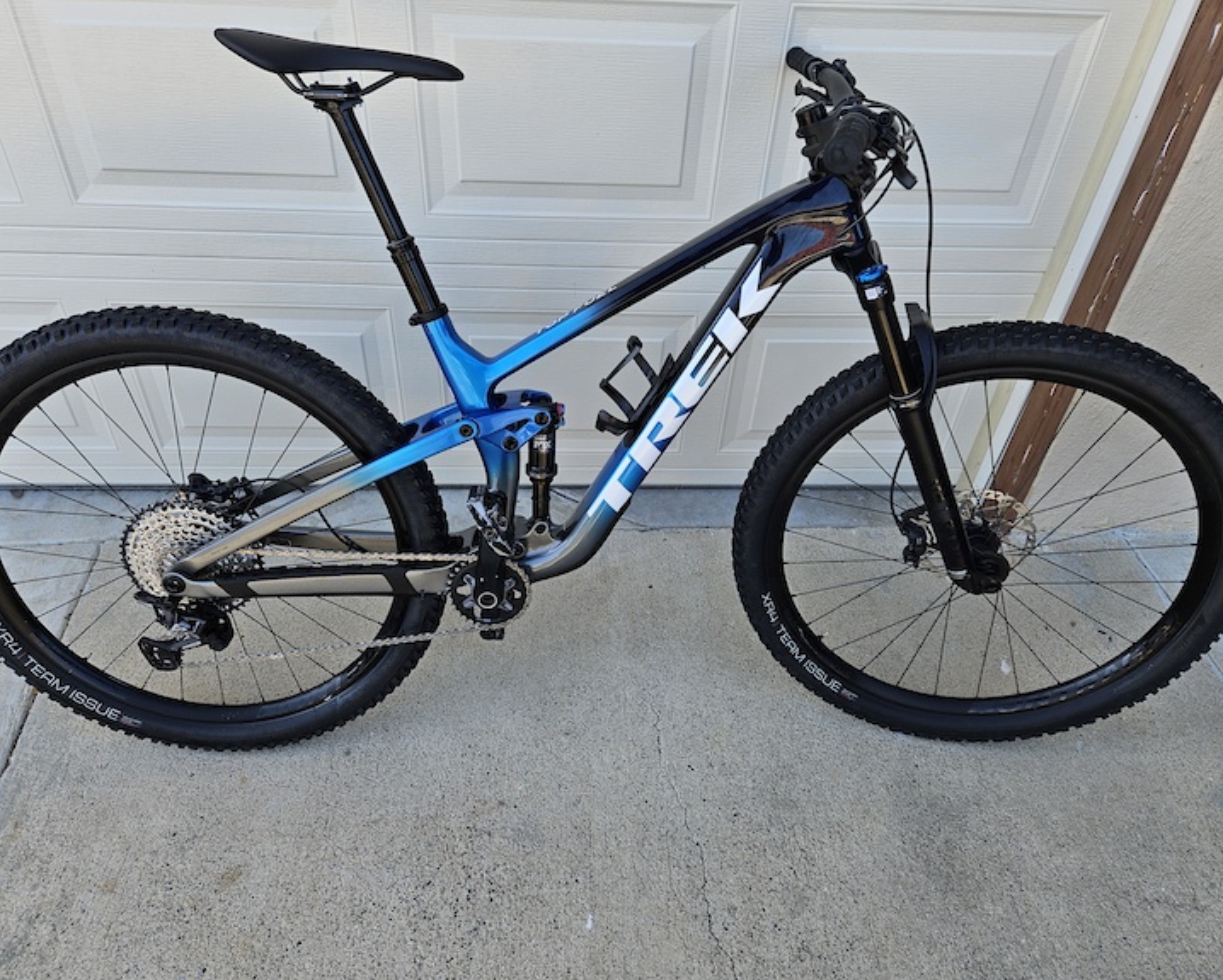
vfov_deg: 56.8
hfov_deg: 68.1
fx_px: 905
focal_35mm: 25
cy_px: 486
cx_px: 613
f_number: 1.8
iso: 25
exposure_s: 1/267
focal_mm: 5.4
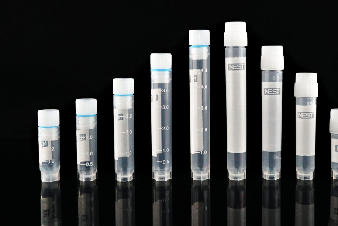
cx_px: 211
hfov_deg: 36.0
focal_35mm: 55
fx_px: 517
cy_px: 101
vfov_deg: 24.6
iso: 3200
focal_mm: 28
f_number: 3.5
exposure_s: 1/3200
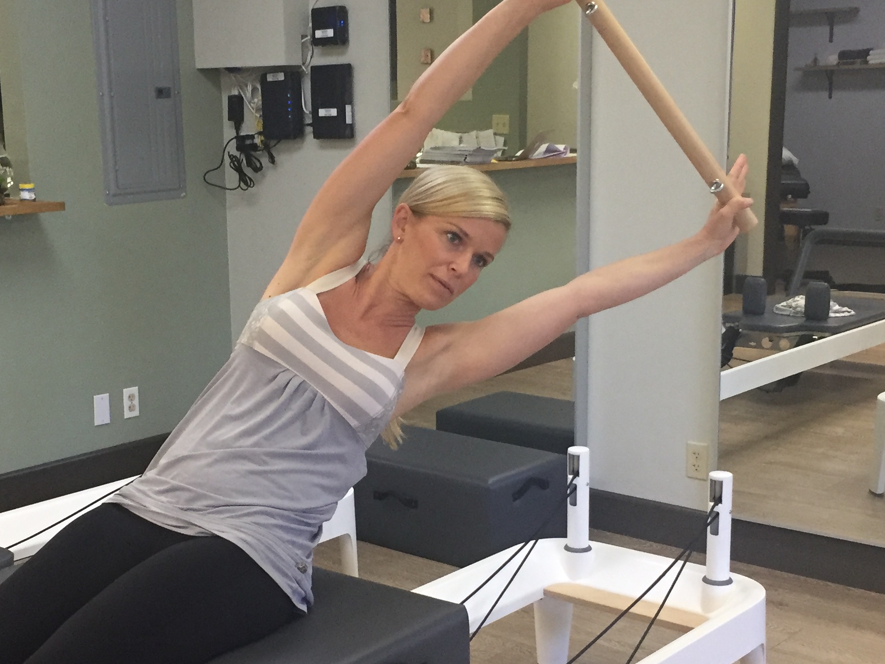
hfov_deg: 34.8
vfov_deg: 26.5
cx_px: 350
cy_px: 399
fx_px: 1406
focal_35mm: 55
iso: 160
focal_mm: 4.15
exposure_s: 1/30
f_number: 2.2
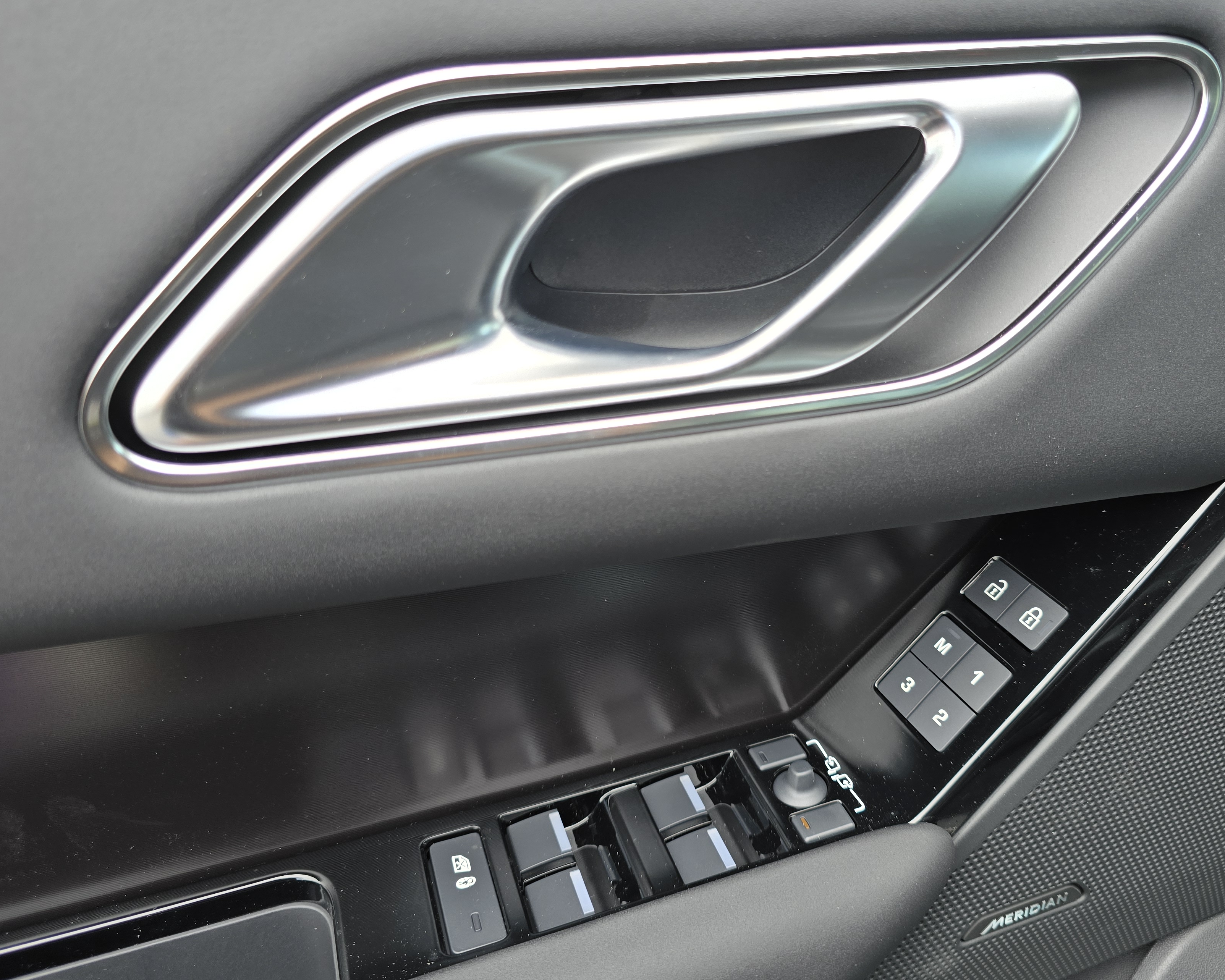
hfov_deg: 61.9
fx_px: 1015
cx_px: 706
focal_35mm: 28
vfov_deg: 51.5
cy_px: 503
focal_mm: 6.3
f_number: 1.7
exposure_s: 1/180
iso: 25
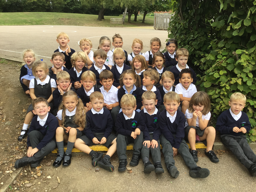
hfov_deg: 58.4
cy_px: 96
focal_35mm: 31
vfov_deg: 45.4
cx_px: 128
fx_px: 229
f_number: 2.4
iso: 25
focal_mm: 3.3
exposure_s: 1/228
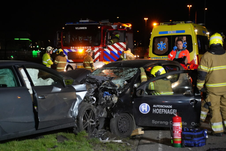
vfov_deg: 13.0
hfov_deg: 19.5
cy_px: 76
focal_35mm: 105
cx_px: 113
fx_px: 659
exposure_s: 1/125
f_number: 4
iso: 4000
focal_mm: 105
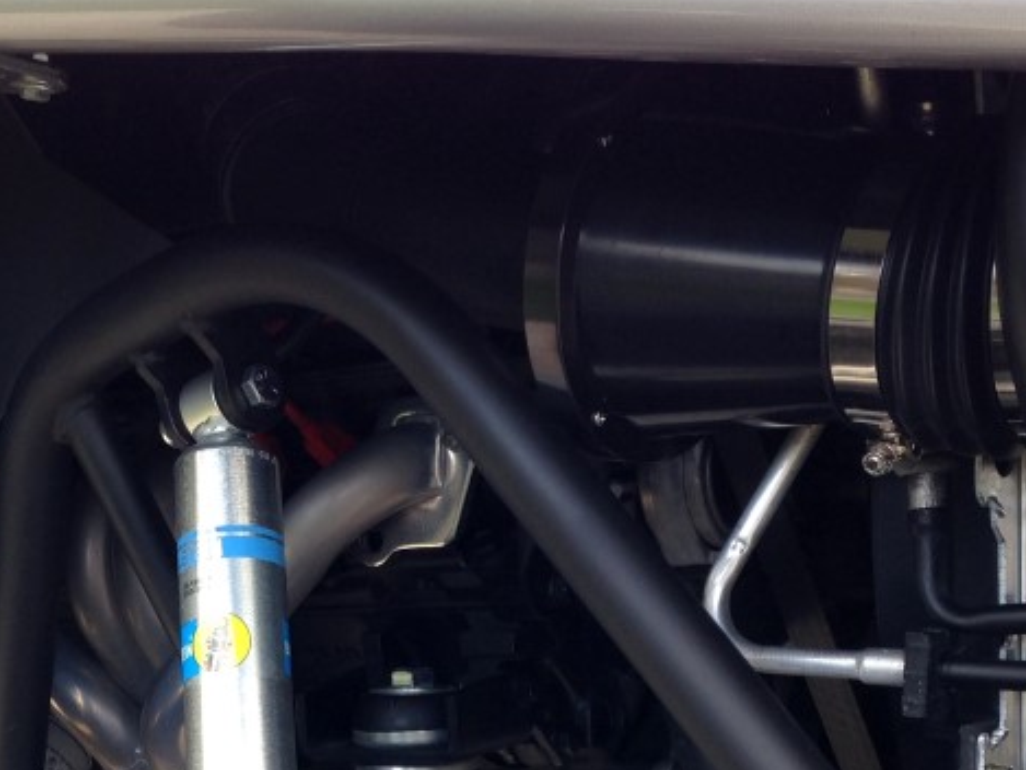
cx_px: 433
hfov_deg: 27.0
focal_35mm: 72
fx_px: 2135
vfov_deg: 20.0
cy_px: 713
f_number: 2.4
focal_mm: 4.12
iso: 50
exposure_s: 1/136
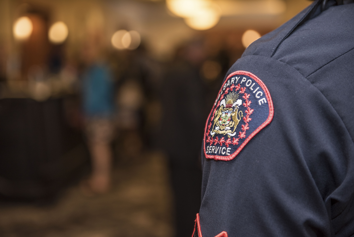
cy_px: 118
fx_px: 689
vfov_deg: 19.5
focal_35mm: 70
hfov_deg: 28.8
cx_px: 177
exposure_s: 1/80
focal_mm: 70
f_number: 3.5
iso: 640
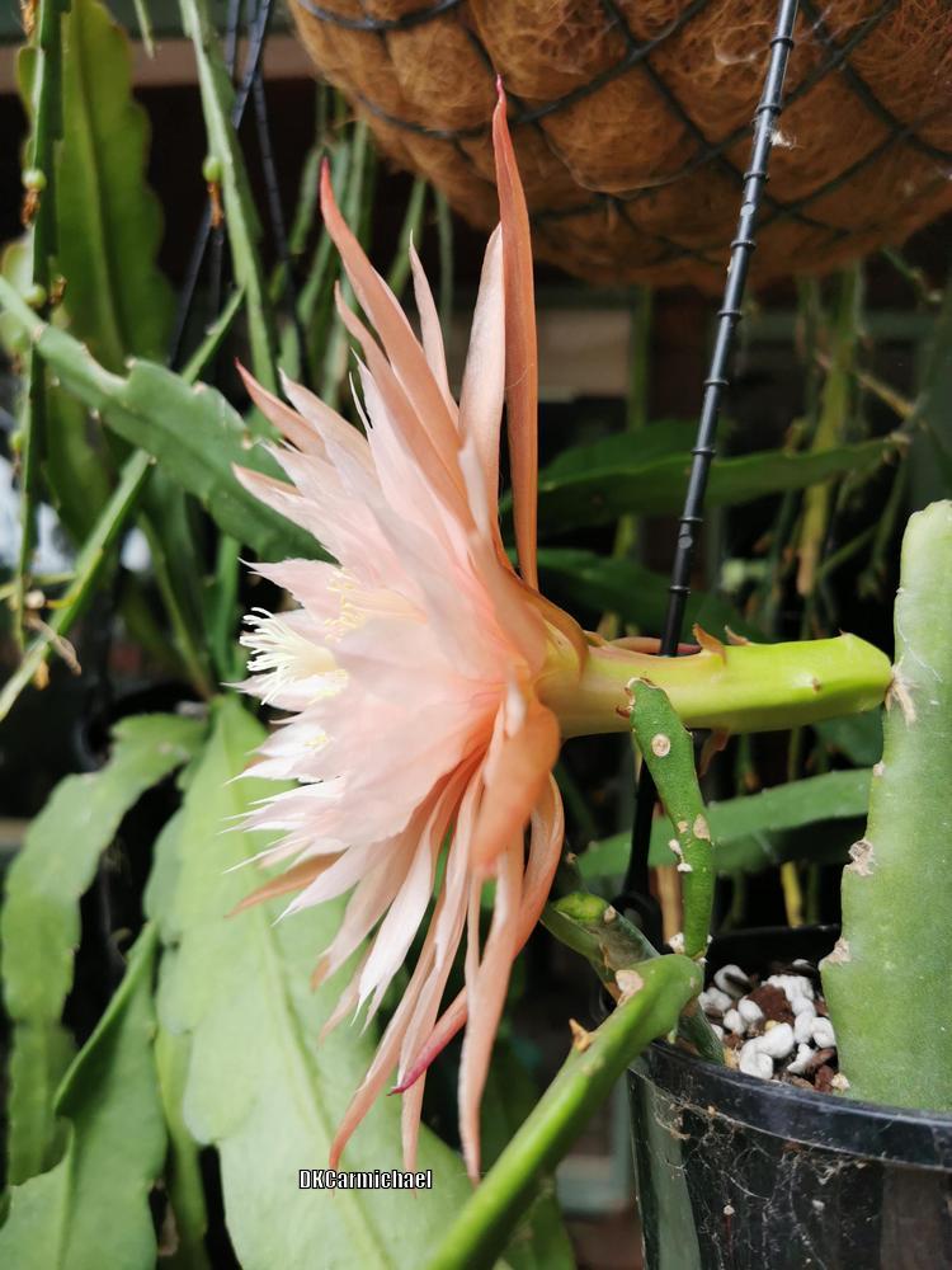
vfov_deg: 65.3
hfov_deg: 51.4
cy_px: 635
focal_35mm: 27
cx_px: 476
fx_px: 990
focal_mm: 5.56
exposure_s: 1/120
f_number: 1.6
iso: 80
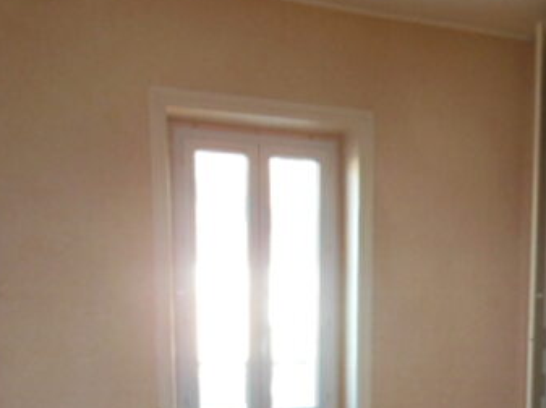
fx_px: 819
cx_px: 446
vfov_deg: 26.4
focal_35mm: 52
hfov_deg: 35.5
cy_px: 414
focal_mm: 4.5
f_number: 3.2
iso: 250
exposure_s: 1/25
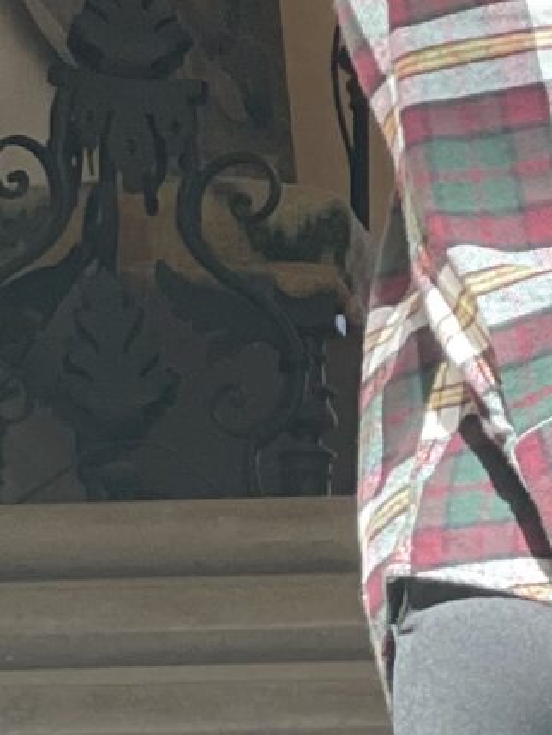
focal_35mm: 310
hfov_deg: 4.7
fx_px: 6588
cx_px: 1317
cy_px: 572
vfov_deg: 6.4
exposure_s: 1/122
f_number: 2
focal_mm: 6
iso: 80
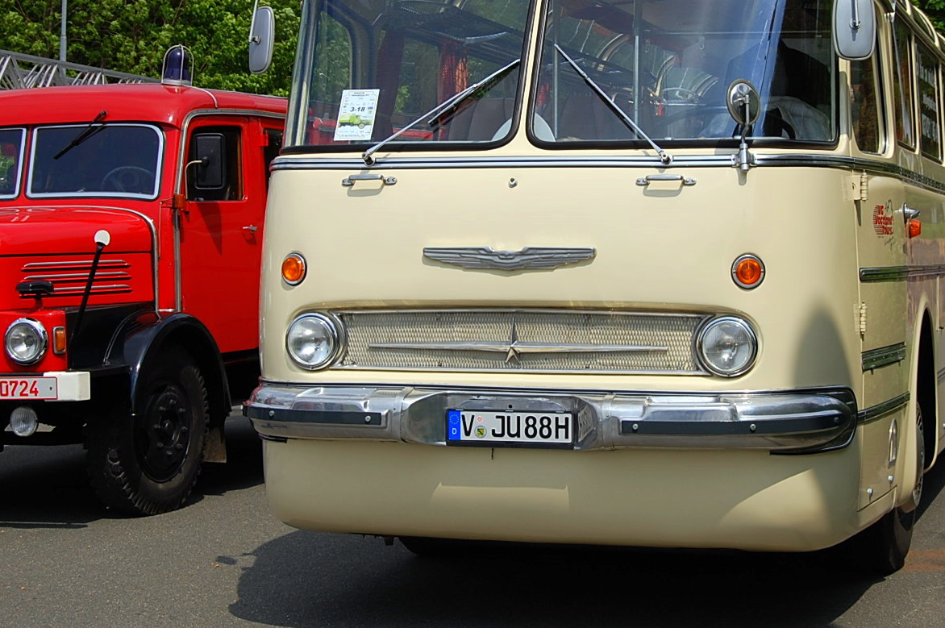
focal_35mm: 77
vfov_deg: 17.7
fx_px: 2019
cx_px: 552
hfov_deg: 26.3
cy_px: 230
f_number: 11
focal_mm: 40
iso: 200
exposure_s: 1/500
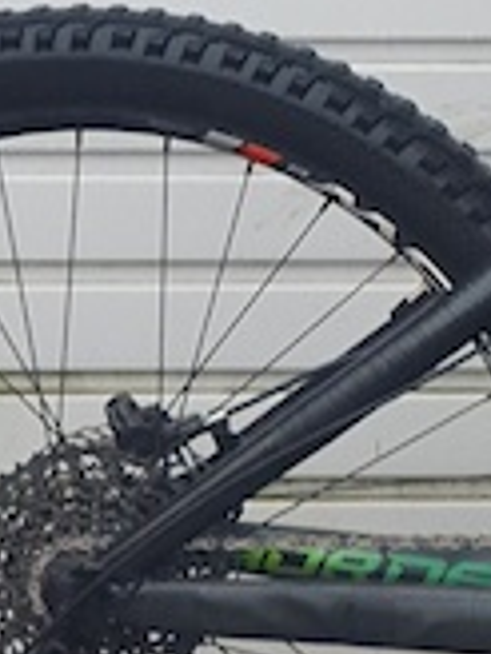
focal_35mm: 254
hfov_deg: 5.7
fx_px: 4804
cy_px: 156
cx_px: 986
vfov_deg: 7.8
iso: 125
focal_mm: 6
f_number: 2.4
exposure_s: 1/50
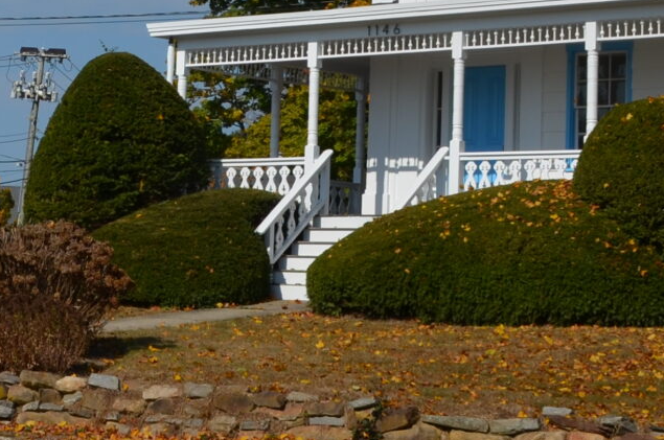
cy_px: 37
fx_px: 2449
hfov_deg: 14.6
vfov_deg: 10.2
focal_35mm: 133
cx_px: -254
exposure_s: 1/400
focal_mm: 22
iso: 100
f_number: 10
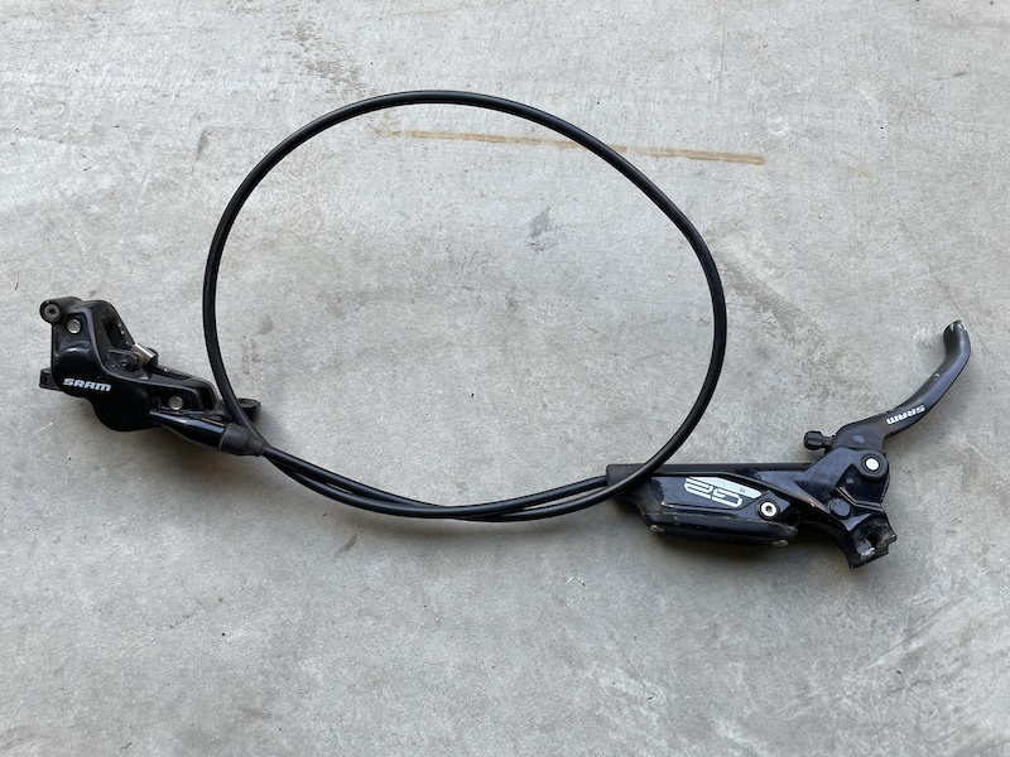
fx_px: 759
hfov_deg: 67.3
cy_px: 378
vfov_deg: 53.1
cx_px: 505
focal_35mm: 26
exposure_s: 1/138
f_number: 1.6
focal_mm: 4.2
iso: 32
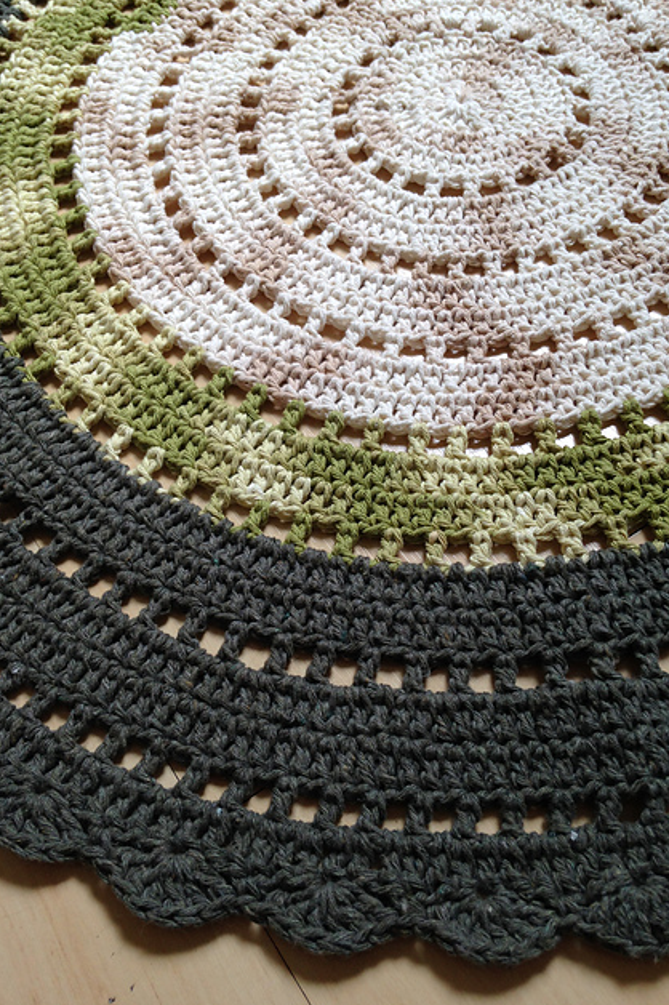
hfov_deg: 37.8
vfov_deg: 54.5
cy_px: 504
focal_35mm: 35
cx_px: 314
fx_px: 977
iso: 50
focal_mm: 4.12
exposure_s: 1/120
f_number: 2.4
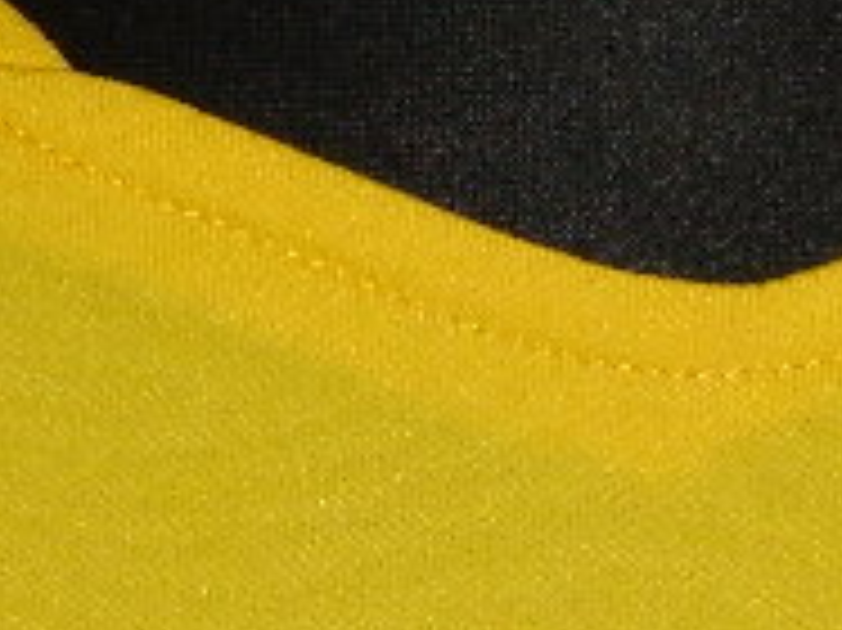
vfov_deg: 3.2
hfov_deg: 4.3
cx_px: 639
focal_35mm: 460
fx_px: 11182
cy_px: 508
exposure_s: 1/50
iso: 200
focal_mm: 15.1
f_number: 4.2
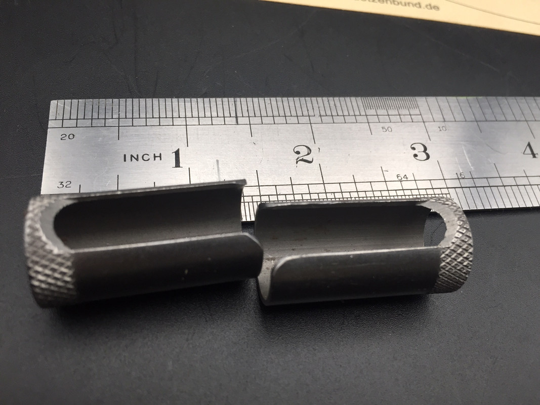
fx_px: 452
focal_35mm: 29
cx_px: 270
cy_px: 202
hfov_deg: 61.7
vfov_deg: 48.2
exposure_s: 1/40
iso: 32
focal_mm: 4.15
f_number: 2.2
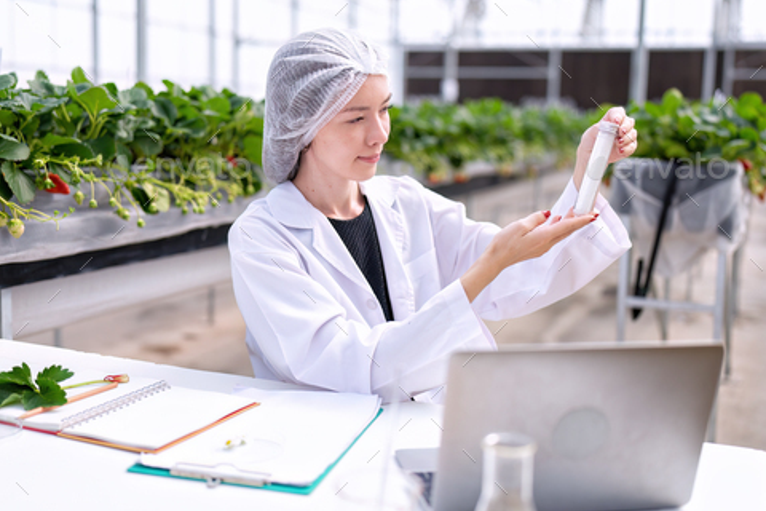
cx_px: 413
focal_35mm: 43
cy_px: 242
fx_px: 915
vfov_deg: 31.2
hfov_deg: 45.4
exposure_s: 1/8000
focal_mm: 35
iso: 320
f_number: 1.4
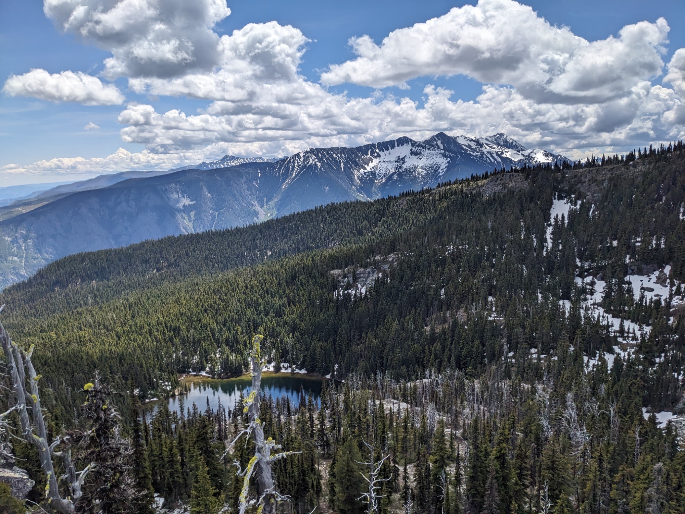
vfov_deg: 51.4
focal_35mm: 27
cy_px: 257
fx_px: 534
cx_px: 342
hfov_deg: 65.3
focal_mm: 4.38
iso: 73
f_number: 1.73
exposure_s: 1/7812
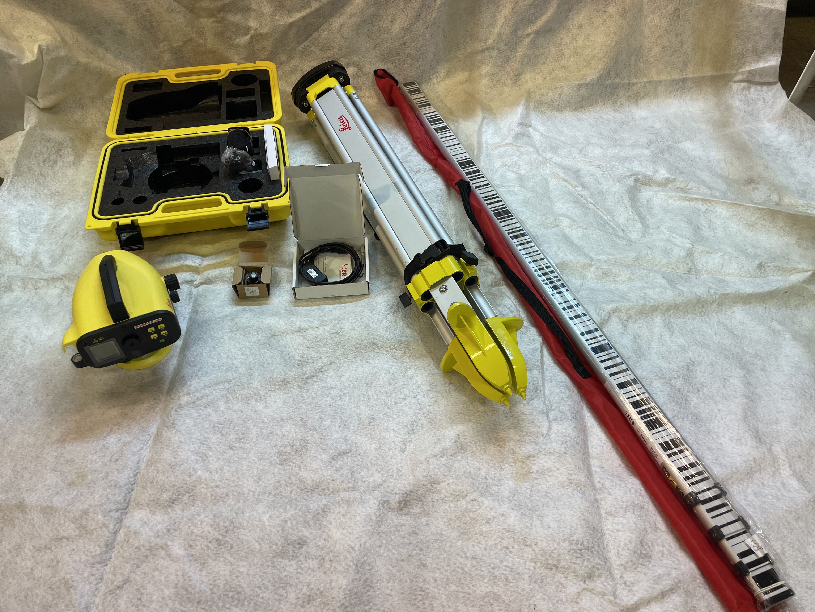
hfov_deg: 65.3
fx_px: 636
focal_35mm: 27
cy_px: 307
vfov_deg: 51.4
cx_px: 399
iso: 50
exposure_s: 1/100
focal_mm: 4.2
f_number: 1.6
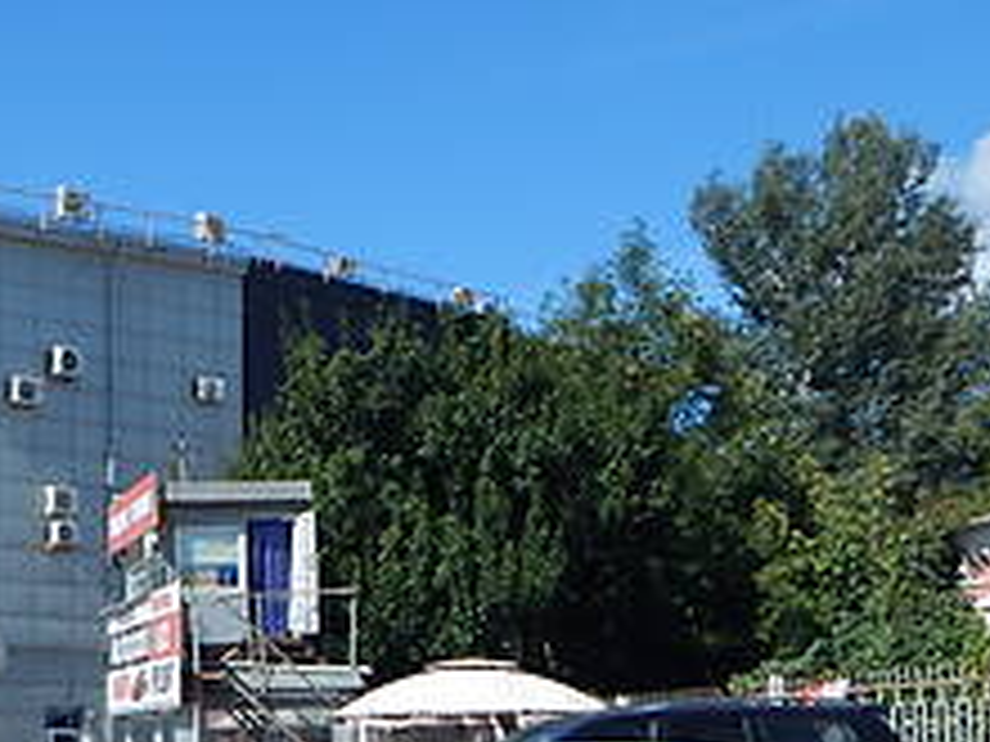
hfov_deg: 26.2
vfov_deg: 22.3
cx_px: -266
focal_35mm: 64
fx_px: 1830
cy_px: 679
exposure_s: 1/500
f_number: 6
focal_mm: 4
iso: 125
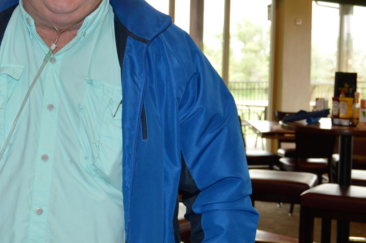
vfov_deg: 19.8
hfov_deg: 29.1
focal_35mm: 68
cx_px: 77
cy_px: 51
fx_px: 691
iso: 400
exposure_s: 1/125
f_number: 4
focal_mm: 28
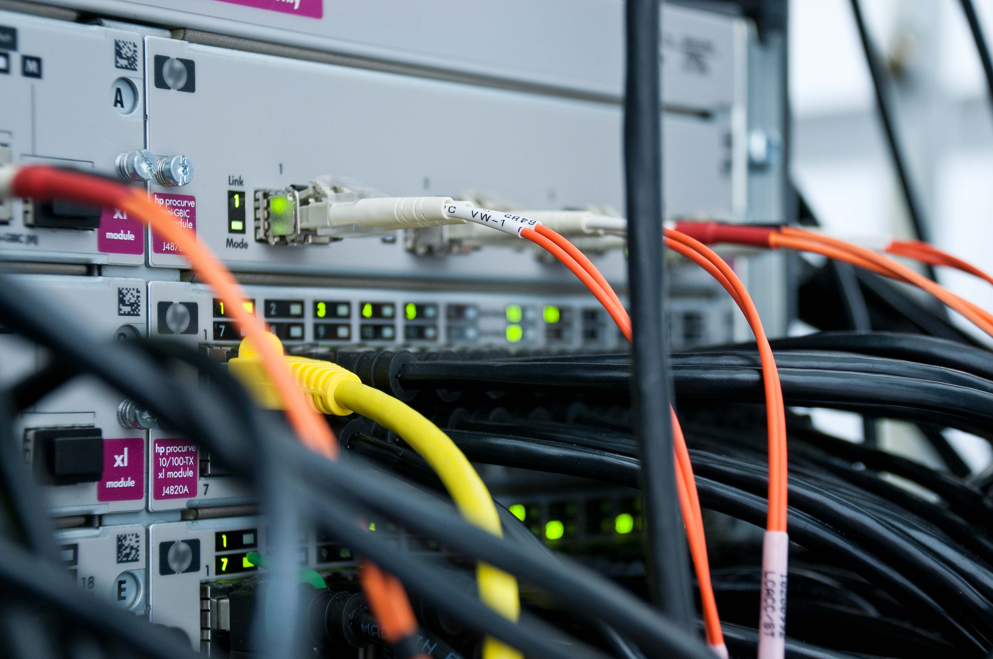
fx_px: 2149
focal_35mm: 78
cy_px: 330
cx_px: 496
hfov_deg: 26.0
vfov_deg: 17.4
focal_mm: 52
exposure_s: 1.3
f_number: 5
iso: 200
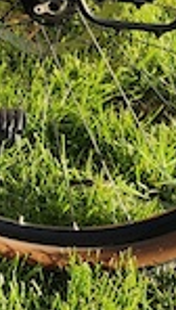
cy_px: -258
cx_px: -312
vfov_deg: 14.0
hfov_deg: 8.0
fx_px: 1112
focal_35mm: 135
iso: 20
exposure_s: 1/414
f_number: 1.8
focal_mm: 5.4
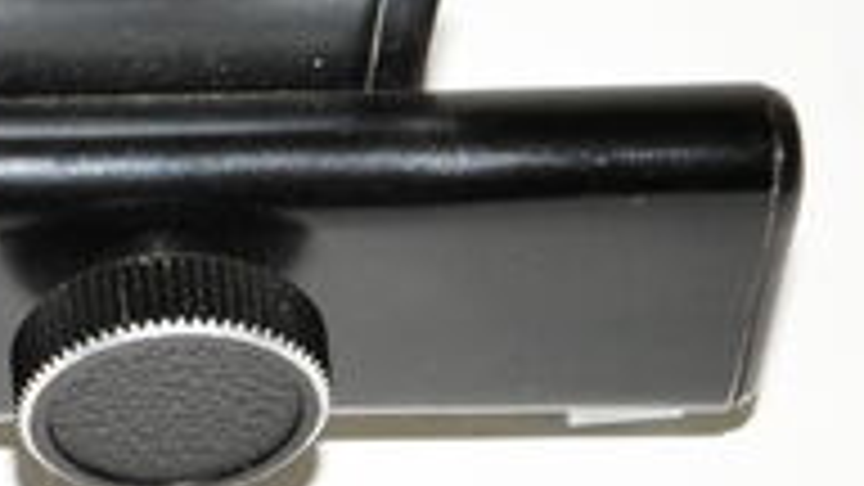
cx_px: -716
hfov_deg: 5.4
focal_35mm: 392
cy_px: -358
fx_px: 8981
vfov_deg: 3.1
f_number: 16
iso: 400
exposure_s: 1/160
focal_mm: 60
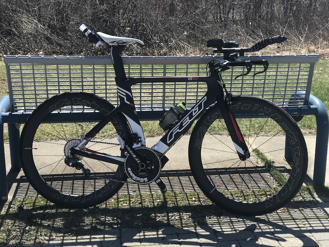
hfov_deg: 33.8
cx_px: 164
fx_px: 542
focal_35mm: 57
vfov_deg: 25.7
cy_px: 124
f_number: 2.8
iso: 20
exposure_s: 1/679
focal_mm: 6.6
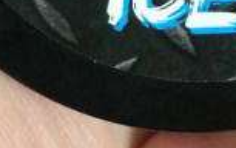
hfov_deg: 10.2
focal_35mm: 206
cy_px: -170
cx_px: 157
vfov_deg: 6.2
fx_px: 1326
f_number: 2.2
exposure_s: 1/30
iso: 160
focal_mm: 4.15
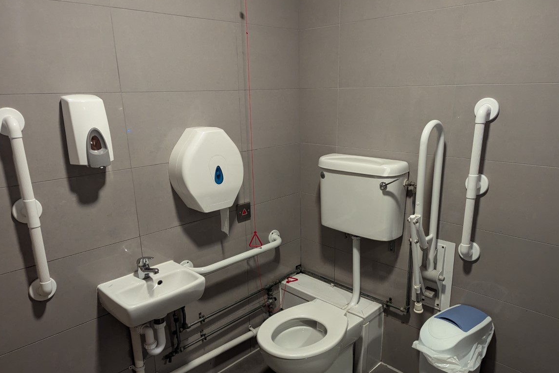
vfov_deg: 49.4
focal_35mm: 26
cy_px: 213
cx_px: 280
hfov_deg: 69.4
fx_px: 404
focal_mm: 6.81
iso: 785
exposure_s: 1/23.8
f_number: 1.85
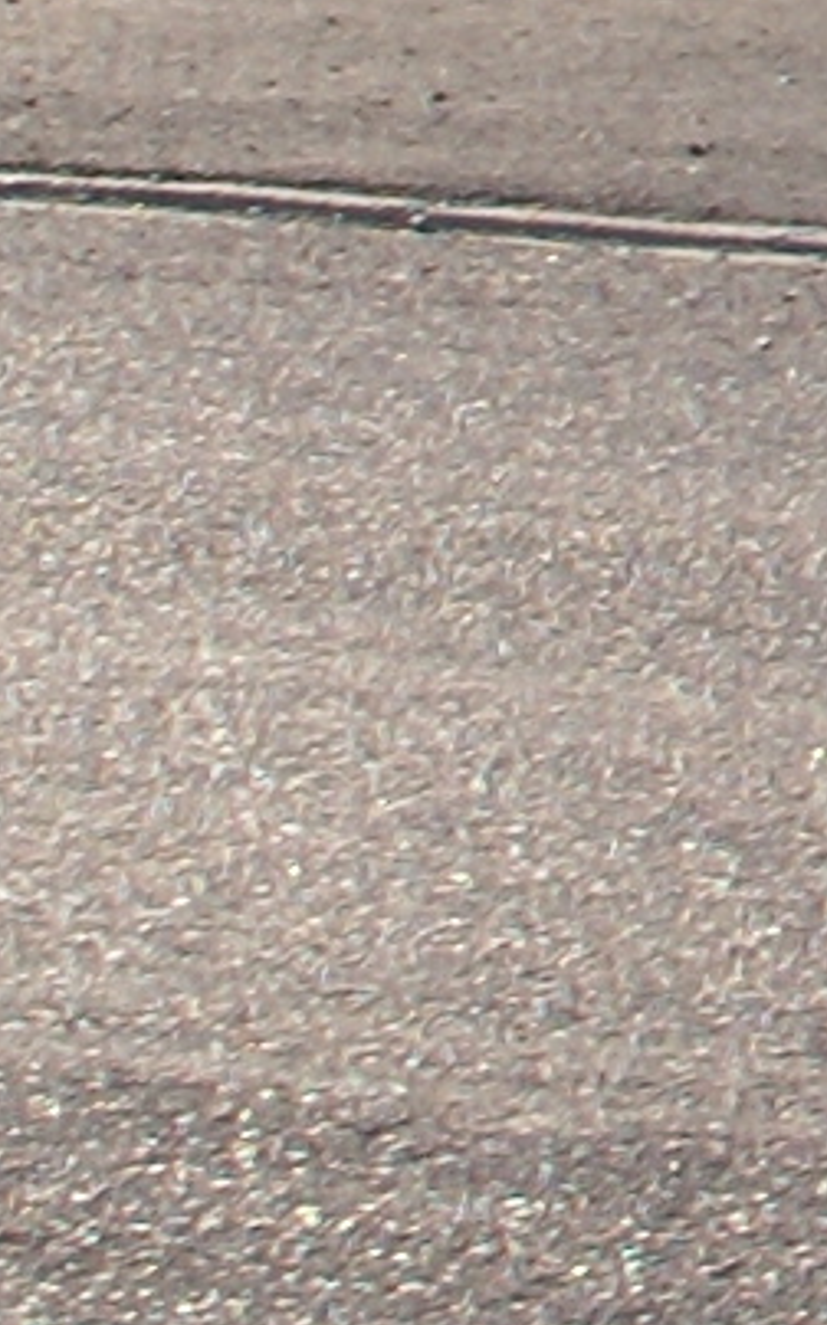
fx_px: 14842
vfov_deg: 4.9
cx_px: 4791
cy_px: -2069
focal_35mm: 411
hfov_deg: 2.9
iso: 100
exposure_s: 1/160
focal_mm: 28
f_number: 10
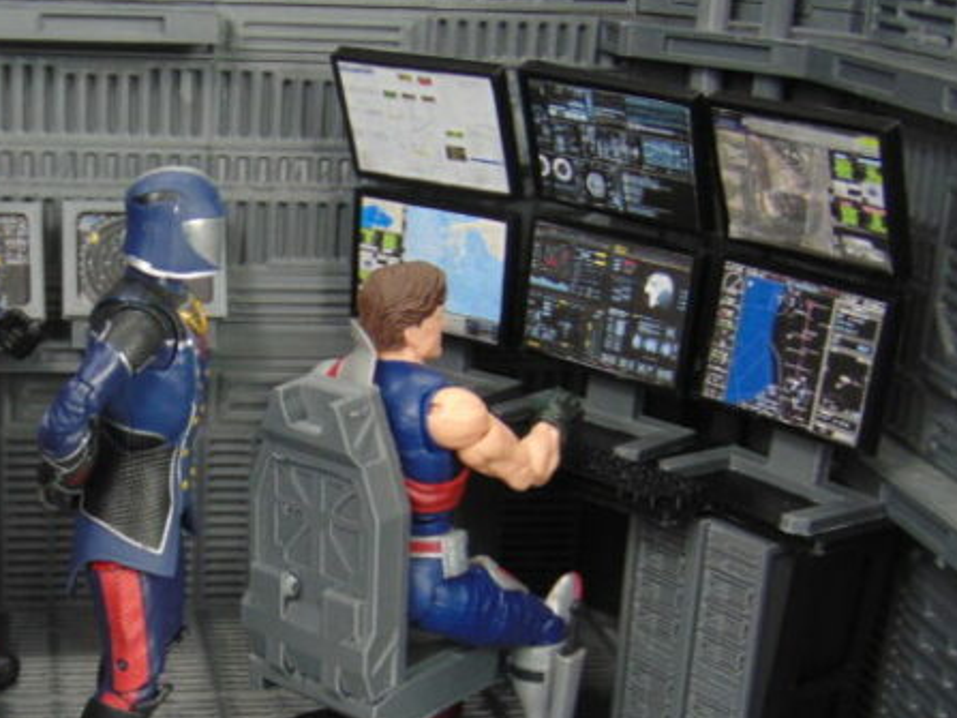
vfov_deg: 21.8
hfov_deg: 28.7
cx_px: 283
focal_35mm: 67
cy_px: 519
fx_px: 1852
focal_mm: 6.9
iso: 80
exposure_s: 1/20
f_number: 3.3
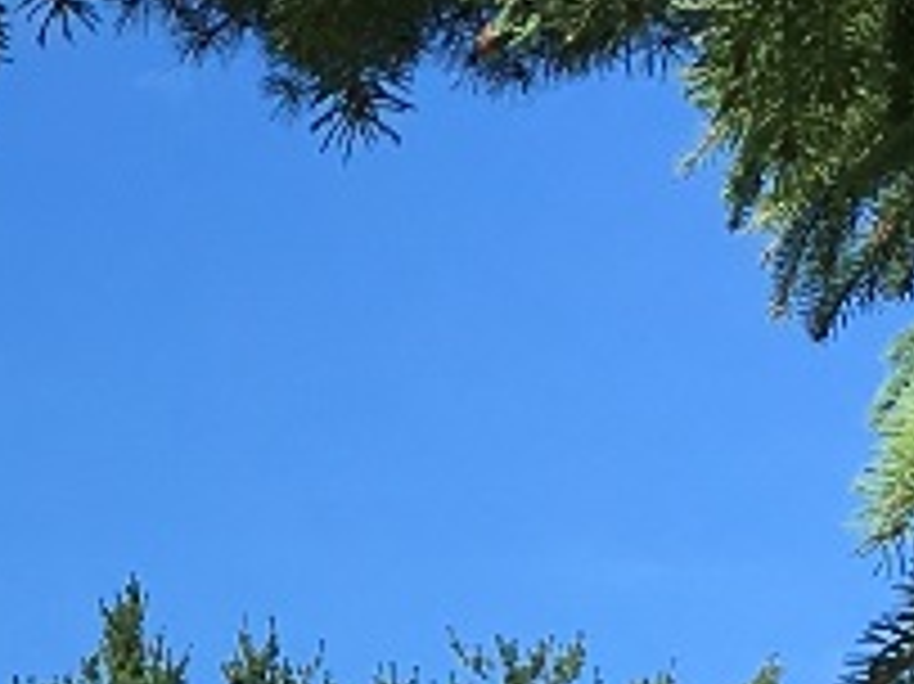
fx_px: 5436
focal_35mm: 206
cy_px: 1512
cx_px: -680
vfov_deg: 6.9
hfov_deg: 9.2
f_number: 2.2
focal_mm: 4.15
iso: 25
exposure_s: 1/1479
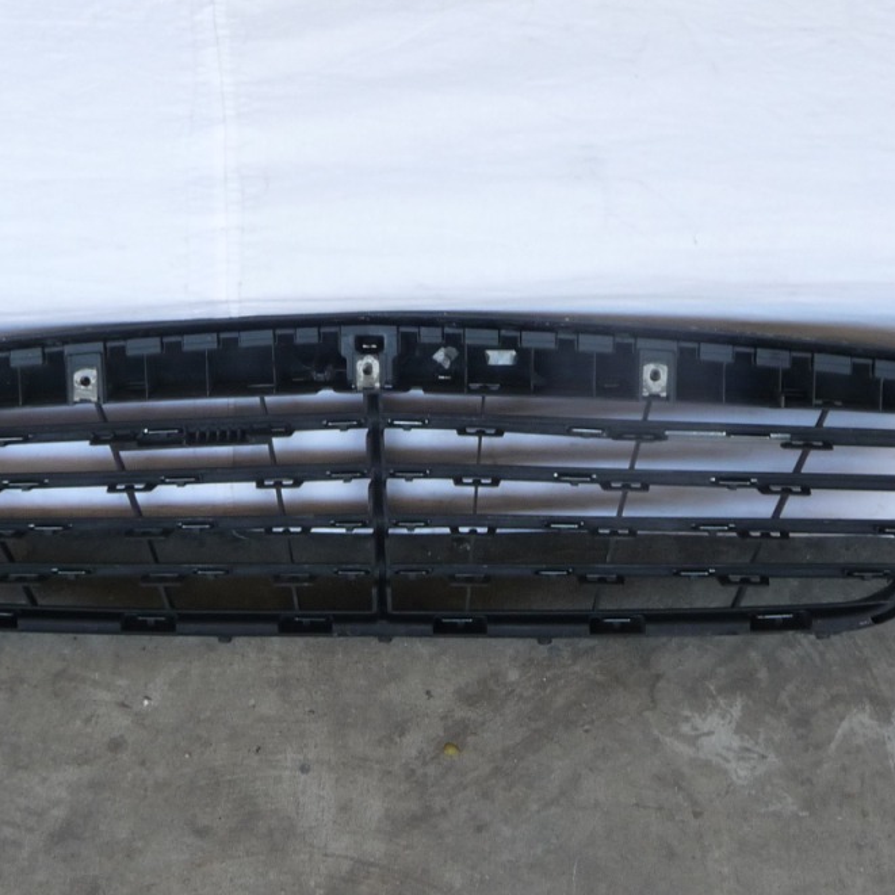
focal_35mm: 63
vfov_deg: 27.3
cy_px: 516
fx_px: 1843
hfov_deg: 27.3
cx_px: 379
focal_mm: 5.6
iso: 100
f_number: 3.6
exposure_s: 1/60
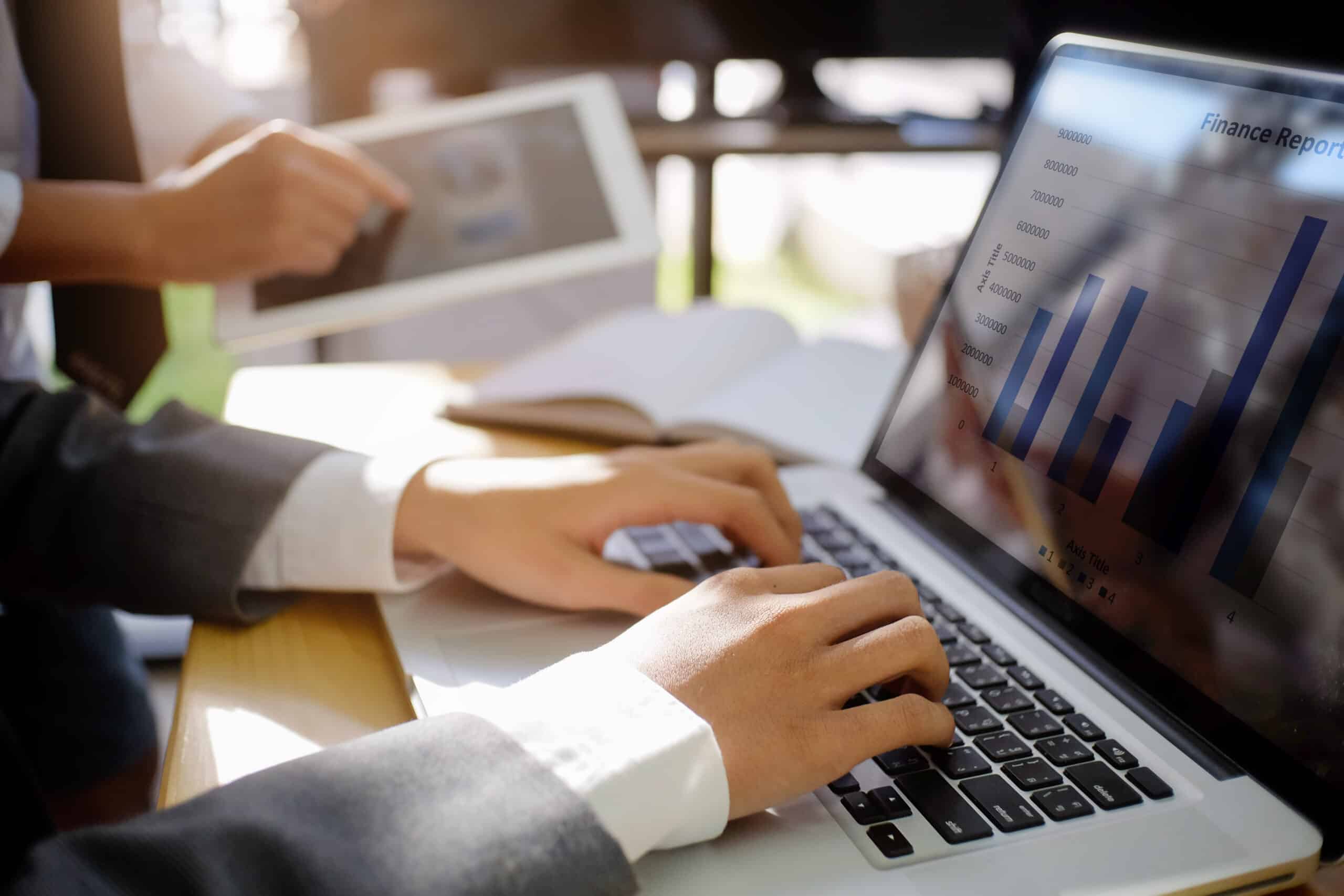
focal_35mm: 36
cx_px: 672
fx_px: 1344
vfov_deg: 36.9
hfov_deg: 53.1
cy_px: 448
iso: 2000
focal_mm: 24
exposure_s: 1/800
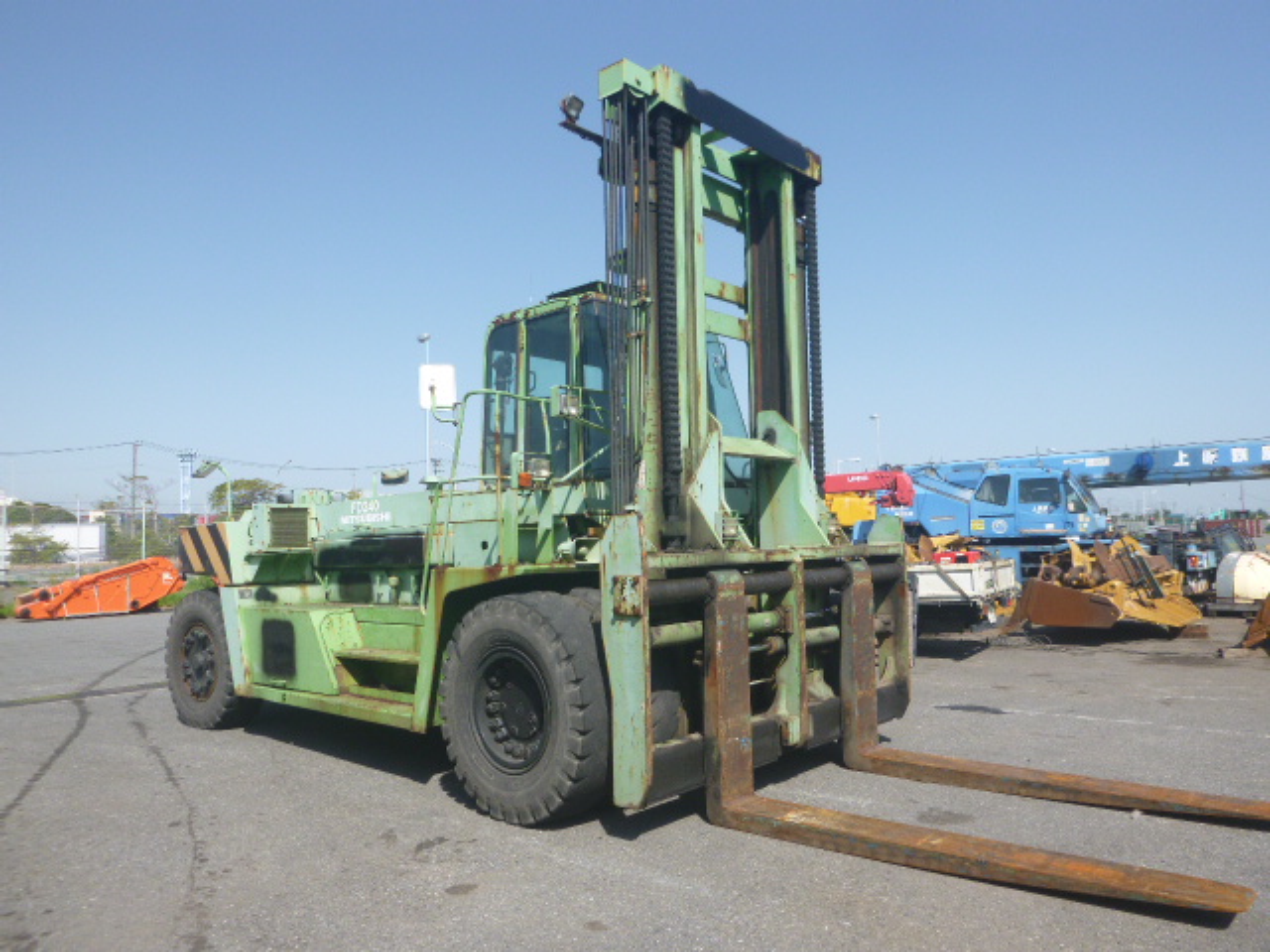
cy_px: 476
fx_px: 917
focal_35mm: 25
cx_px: 635
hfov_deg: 69.4
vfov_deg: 54.9
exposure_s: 1/500
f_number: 3.9
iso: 100
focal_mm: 4.5
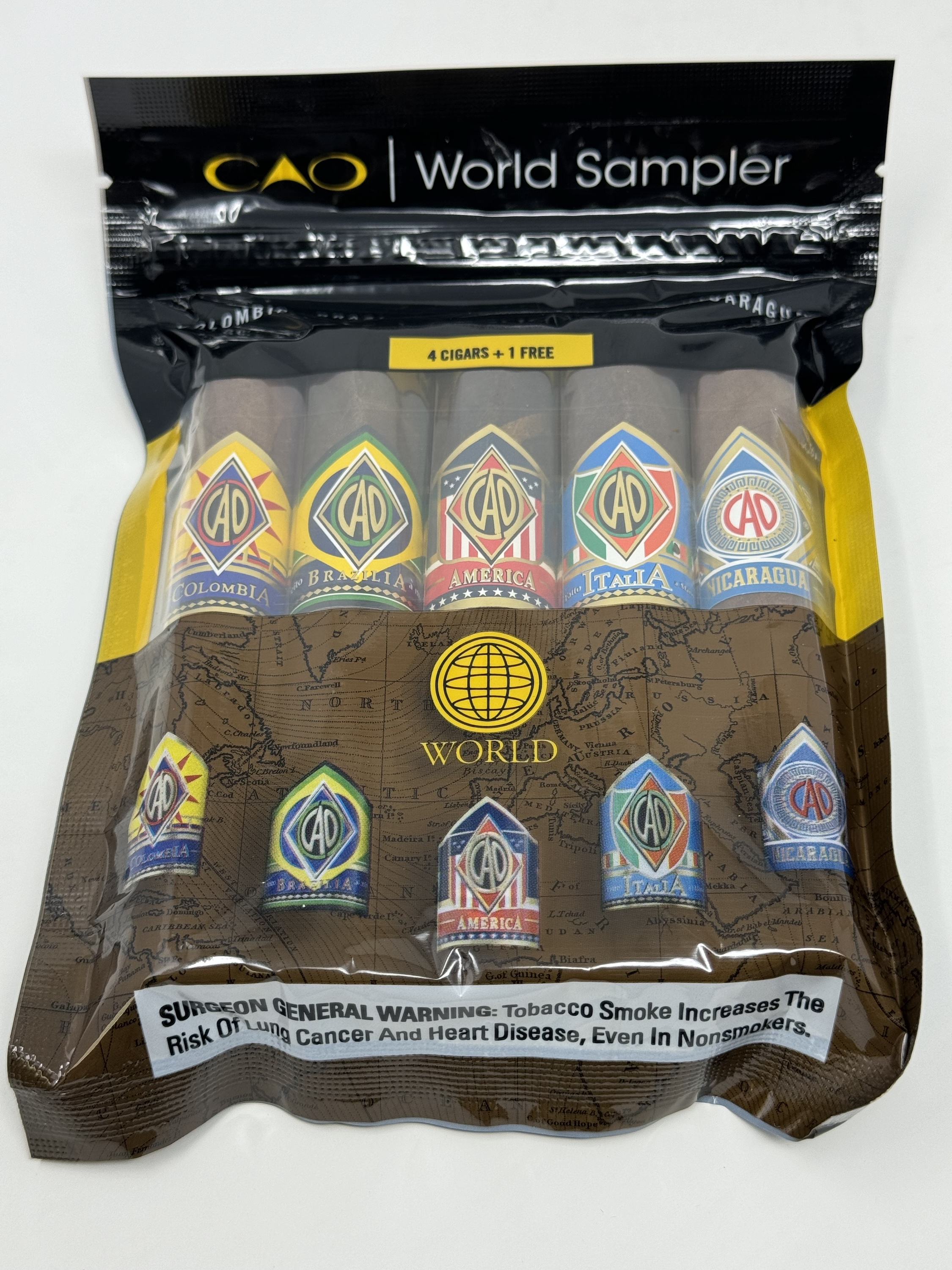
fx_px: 1760
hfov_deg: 30.3
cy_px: 635
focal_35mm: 48
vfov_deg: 39.7
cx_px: 476
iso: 64
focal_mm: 6.76
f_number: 1.78
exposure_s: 1/162
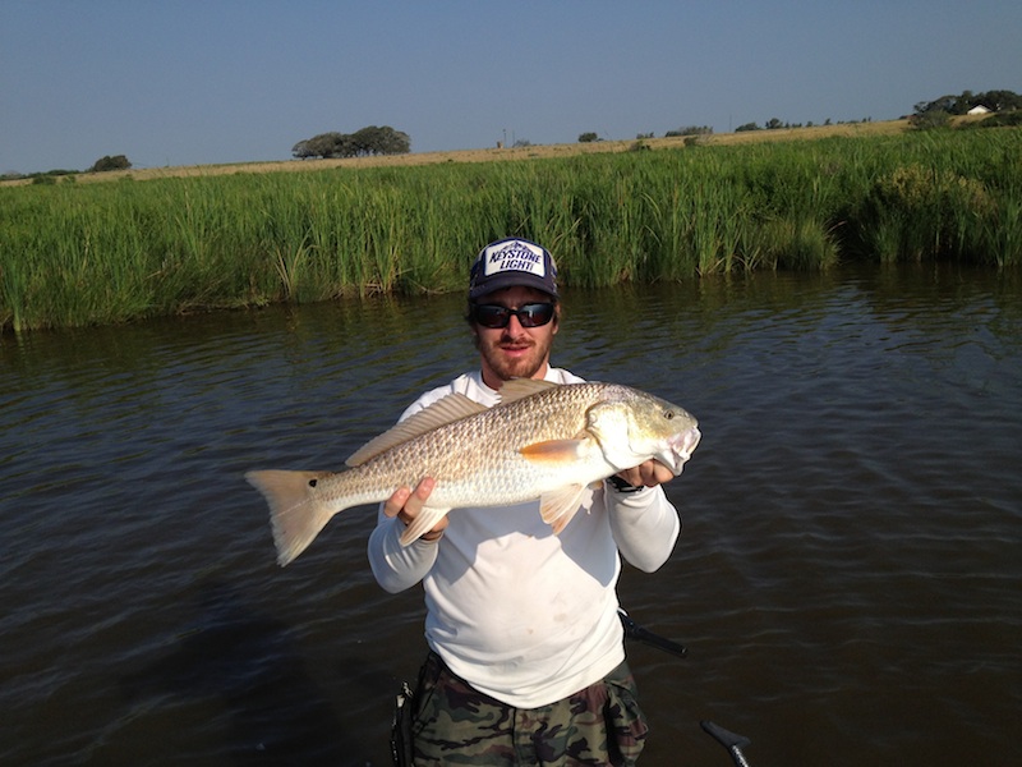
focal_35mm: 35
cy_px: 384
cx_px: 511
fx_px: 1033
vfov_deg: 40.7
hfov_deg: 52.6
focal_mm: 4.28
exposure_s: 1/2762
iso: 64
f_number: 2.4
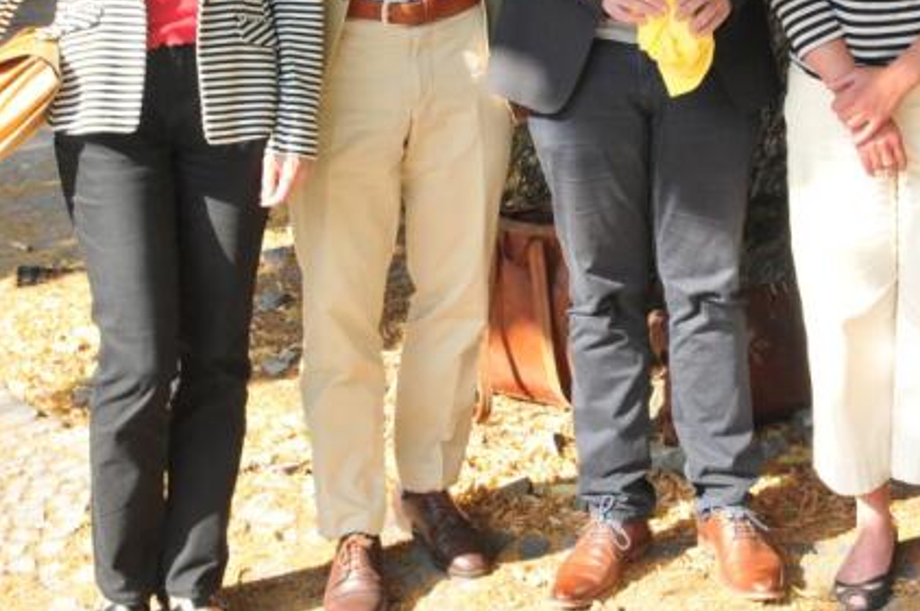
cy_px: -139
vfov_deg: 14.6
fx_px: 2296
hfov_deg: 21.7
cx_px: 959
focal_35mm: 90
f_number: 7.1
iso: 320
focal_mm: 24
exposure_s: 1/200
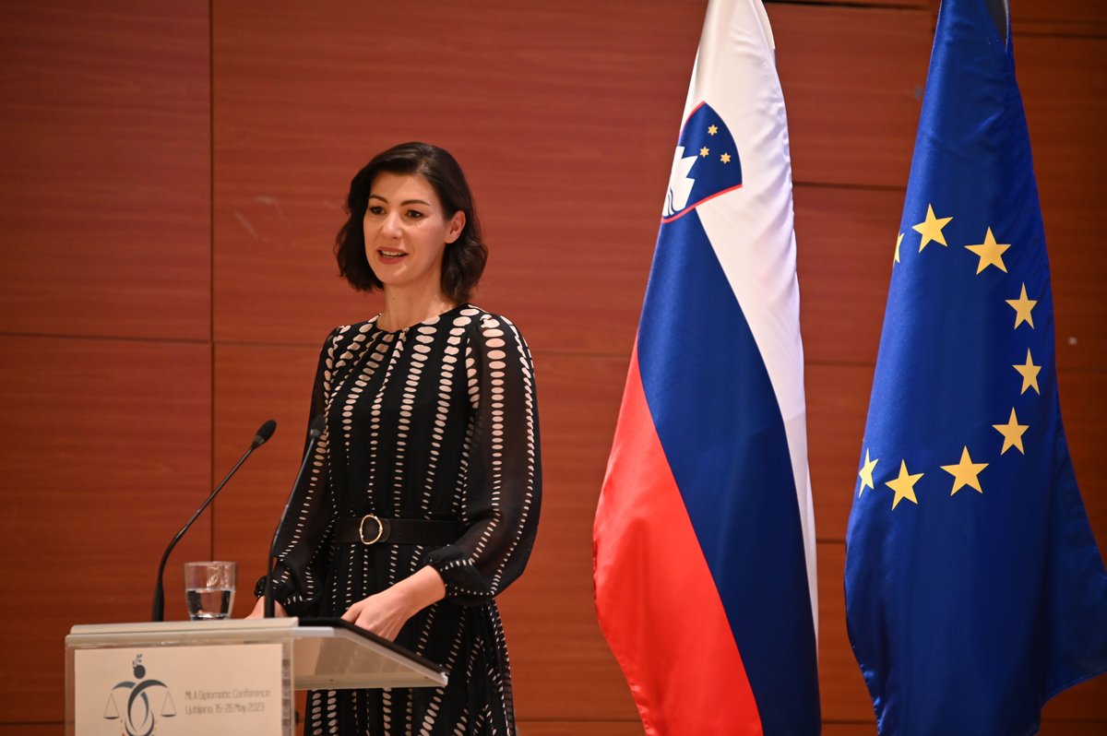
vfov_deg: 6.9
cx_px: 554
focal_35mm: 200
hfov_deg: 10.3
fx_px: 6145
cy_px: 368
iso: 3200
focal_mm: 200
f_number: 3.2
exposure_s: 1/100
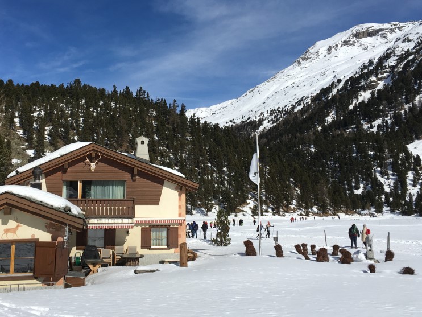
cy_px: 136
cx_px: 186
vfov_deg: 35.9
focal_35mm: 40
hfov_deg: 46.7
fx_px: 488
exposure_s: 1/5128
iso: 25
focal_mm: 4.15
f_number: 2.2
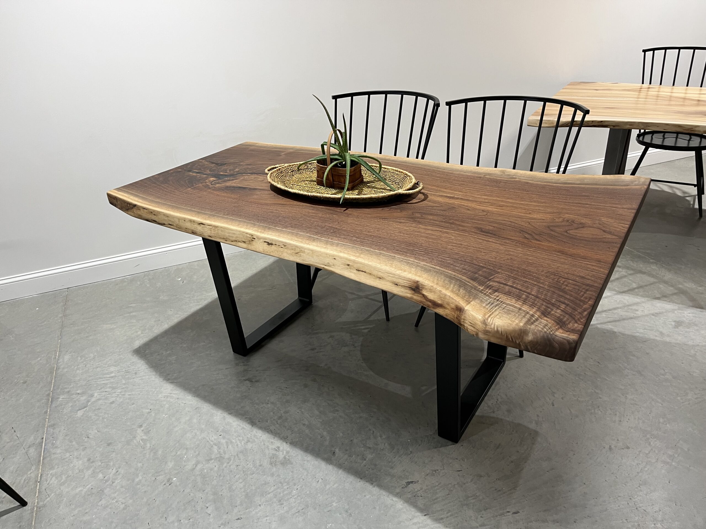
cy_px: 264
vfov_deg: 53.1
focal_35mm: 26
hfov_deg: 67.3
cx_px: 353
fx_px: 530
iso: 80
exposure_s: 1/60
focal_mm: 5.1
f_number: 1.6
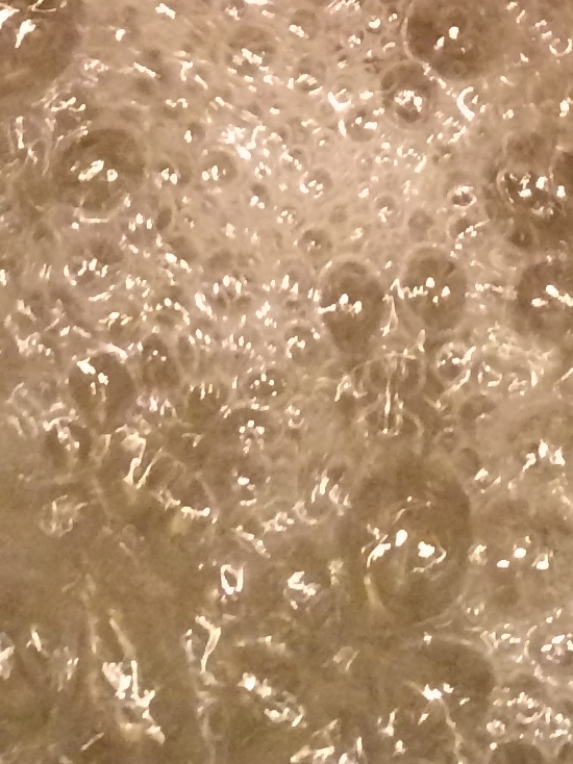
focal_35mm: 129
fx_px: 2849
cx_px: 353
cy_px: -560
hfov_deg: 11.5
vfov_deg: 13.8
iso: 250
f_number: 2.2
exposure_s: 1/24
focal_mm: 4.15
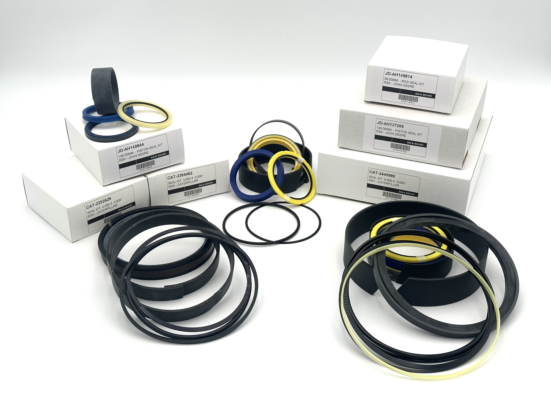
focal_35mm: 48
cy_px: 206
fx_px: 764
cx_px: 276
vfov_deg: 30.3
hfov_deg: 39.7
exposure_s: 1/729
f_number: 1.78
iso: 64
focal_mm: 6.86
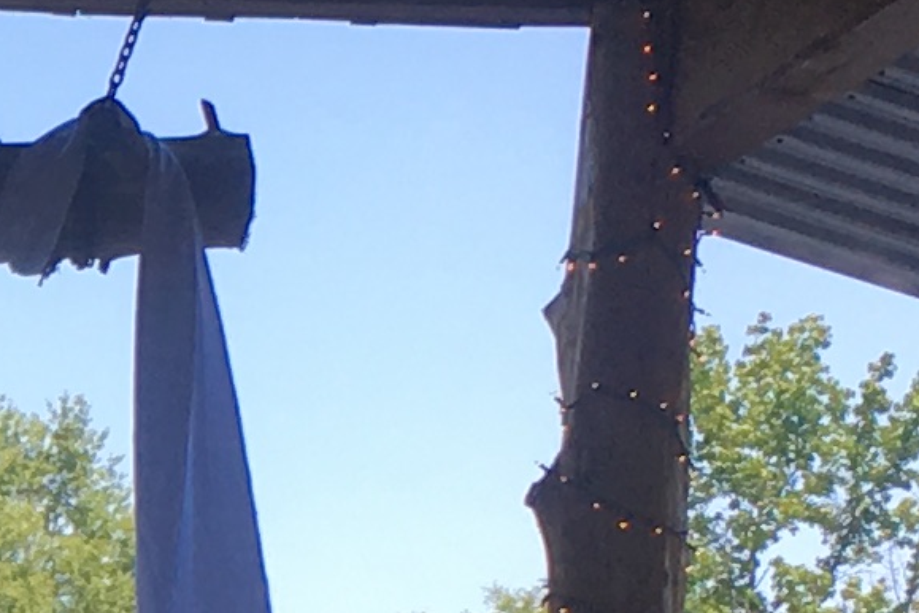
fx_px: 5360
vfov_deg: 6.4
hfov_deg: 9.3
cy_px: 1083
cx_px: -746
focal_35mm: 210
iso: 25
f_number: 2.2
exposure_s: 1/530
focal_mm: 4.15
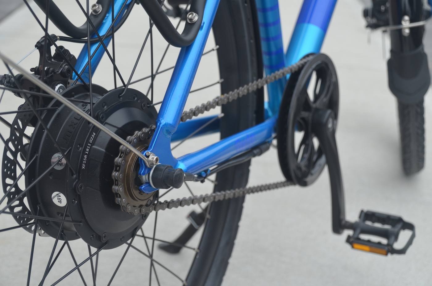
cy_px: 143
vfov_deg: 21.5
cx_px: 216
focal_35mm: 63
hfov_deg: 32.0
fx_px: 754
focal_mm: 42
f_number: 4.8
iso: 200
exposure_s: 1/400
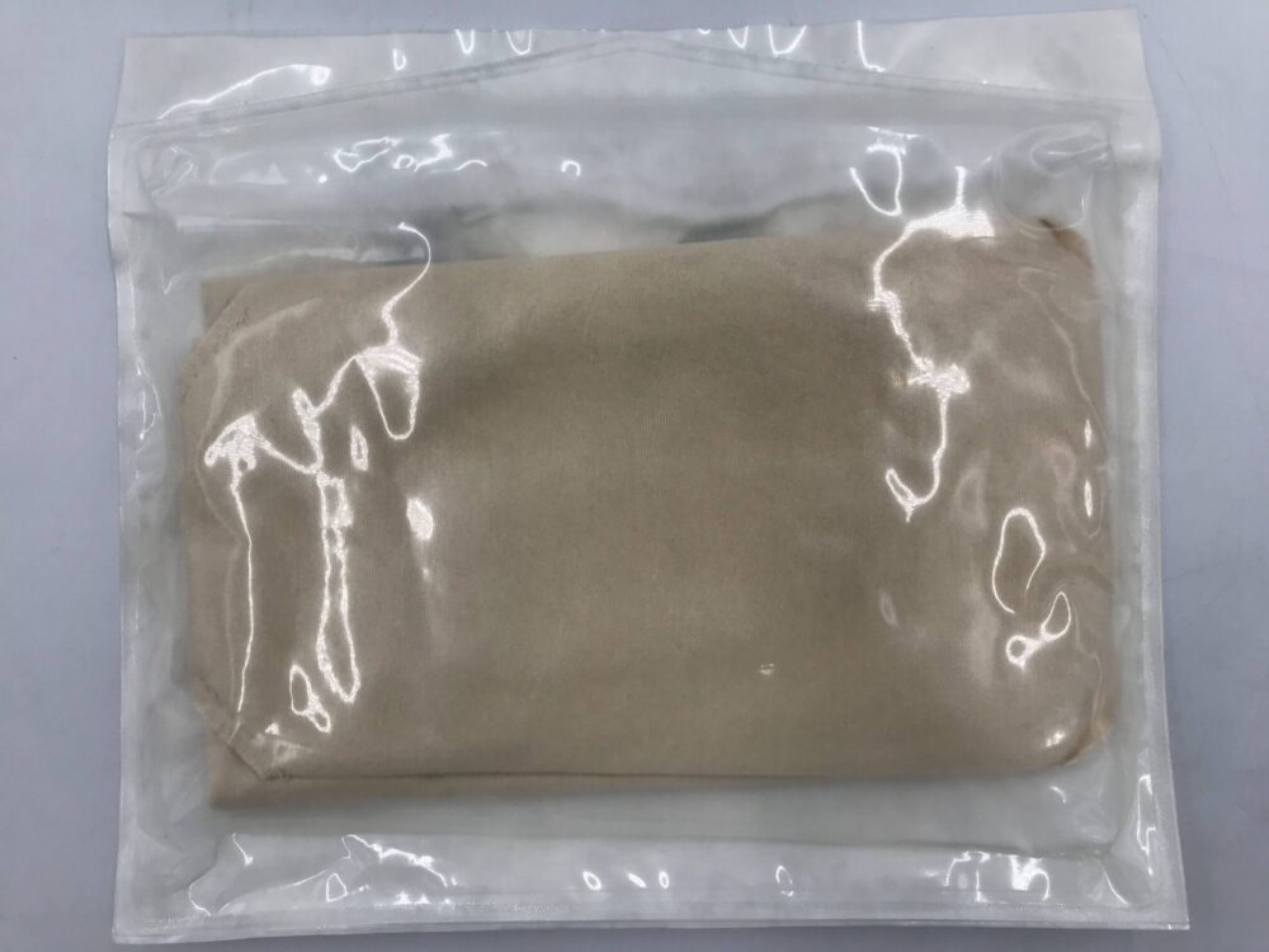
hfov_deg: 63.4
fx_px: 1026
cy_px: 476
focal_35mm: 28
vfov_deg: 49.7
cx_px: 634
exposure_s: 1/60
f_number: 1.8
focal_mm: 3.99
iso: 25
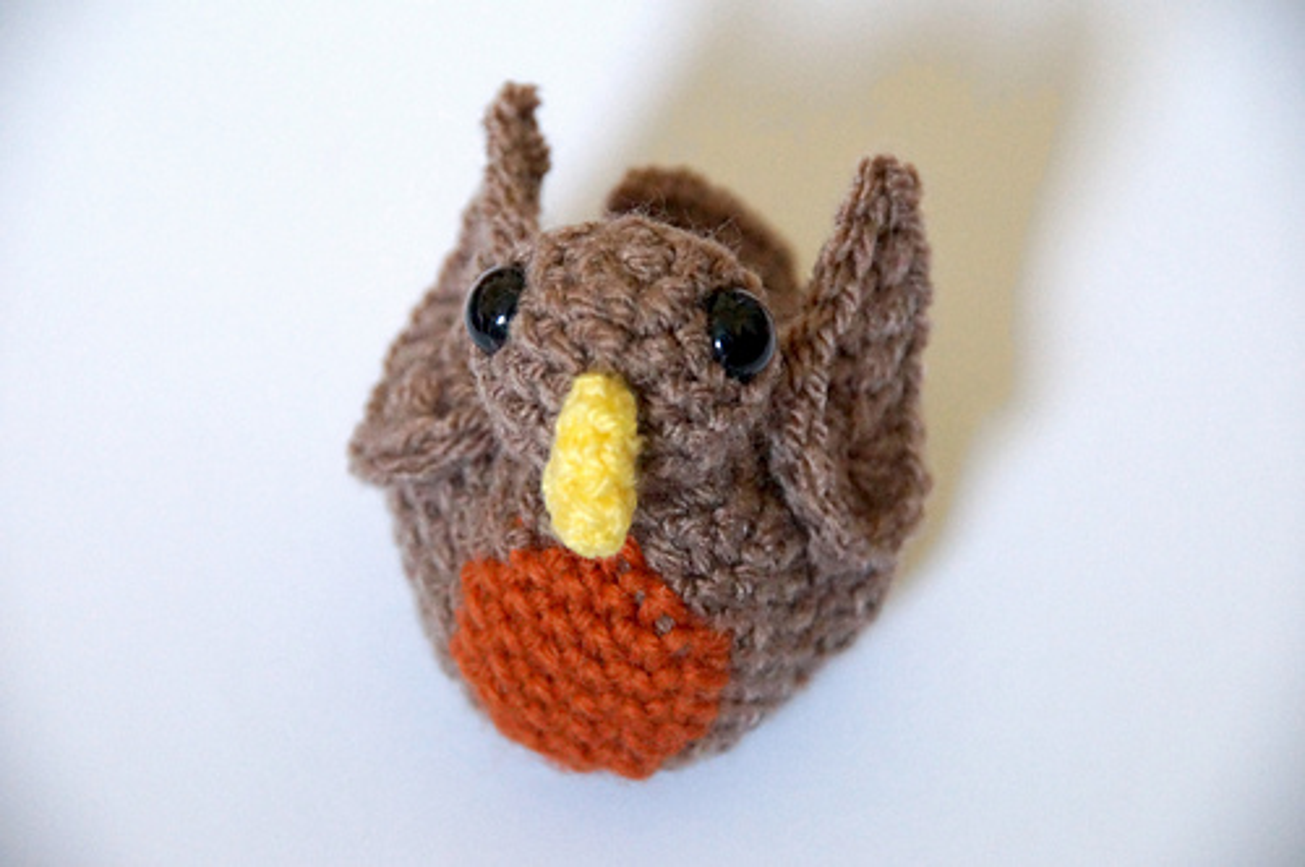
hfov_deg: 11.4
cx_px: 652
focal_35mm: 180
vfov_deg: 7.6
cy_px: 434
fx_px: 6516
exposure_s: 1/125
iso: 3200
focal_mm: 120
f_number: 5.6
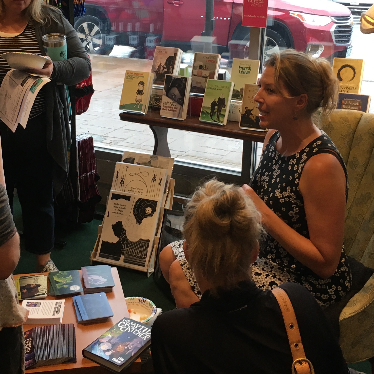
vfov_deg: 33.8
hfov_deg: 33.9
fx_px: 611
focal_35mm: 50
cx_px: 150
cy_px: 135
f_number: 2.2
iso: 64
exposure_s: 1/30
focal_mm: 4.15
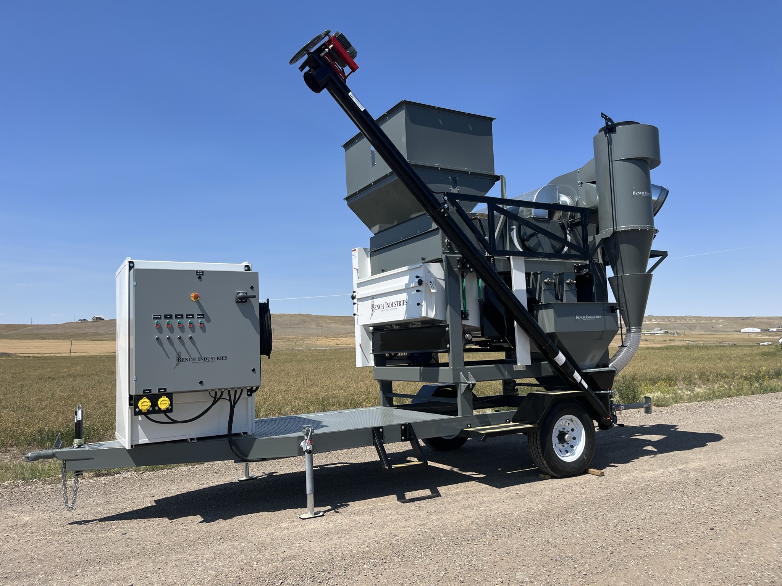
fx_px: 587
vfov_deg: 53.1
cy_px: 293
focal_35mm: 26
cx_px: 391
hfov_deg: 67.3
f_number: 1.6
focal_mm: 5.1
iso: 50
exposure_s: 1/3521
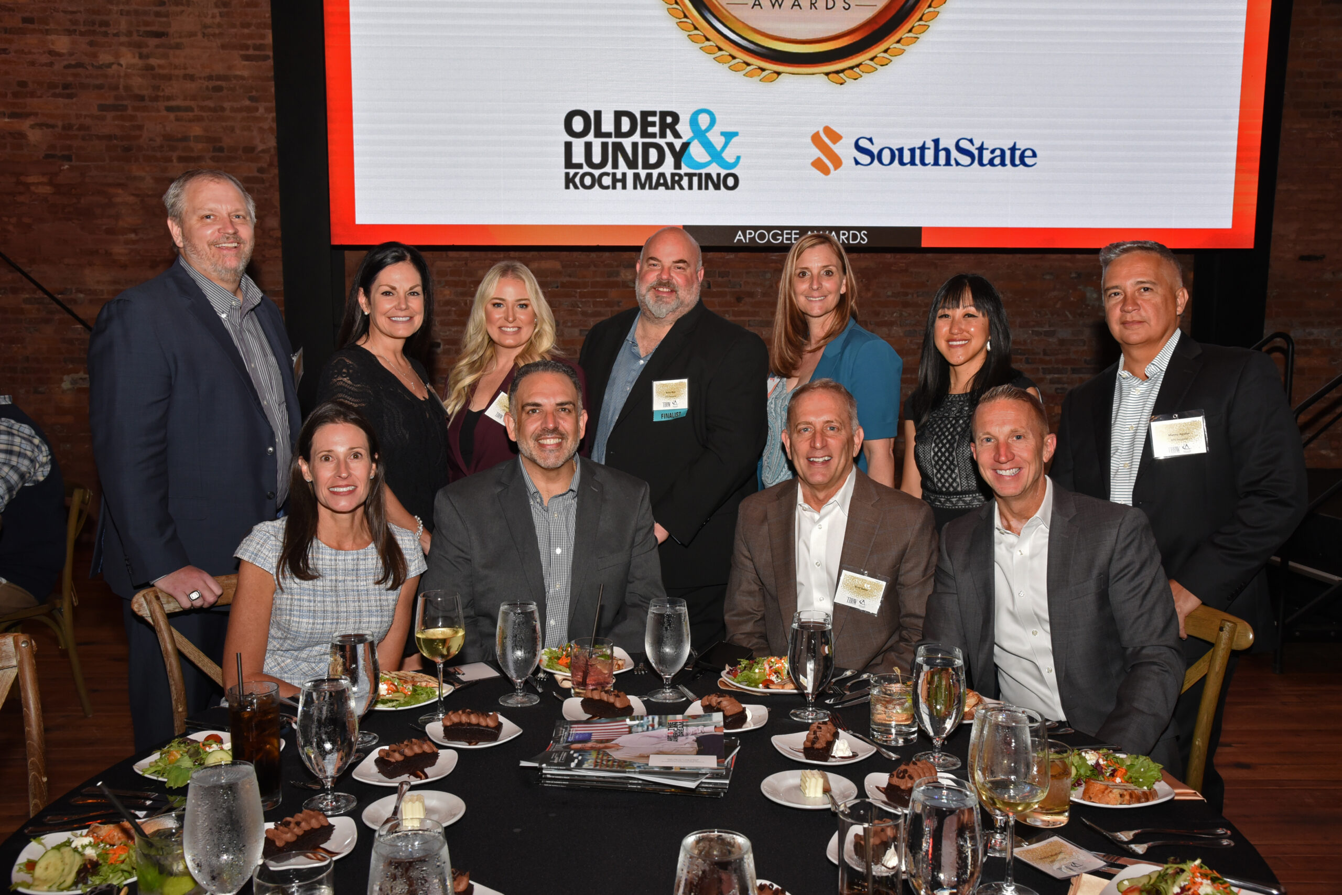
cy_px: 448
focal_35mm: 31
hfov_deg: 60.3
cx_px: 671
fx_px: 1156
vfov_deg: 42.3
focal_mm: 31
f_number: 9
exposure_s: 1/125
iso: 1600
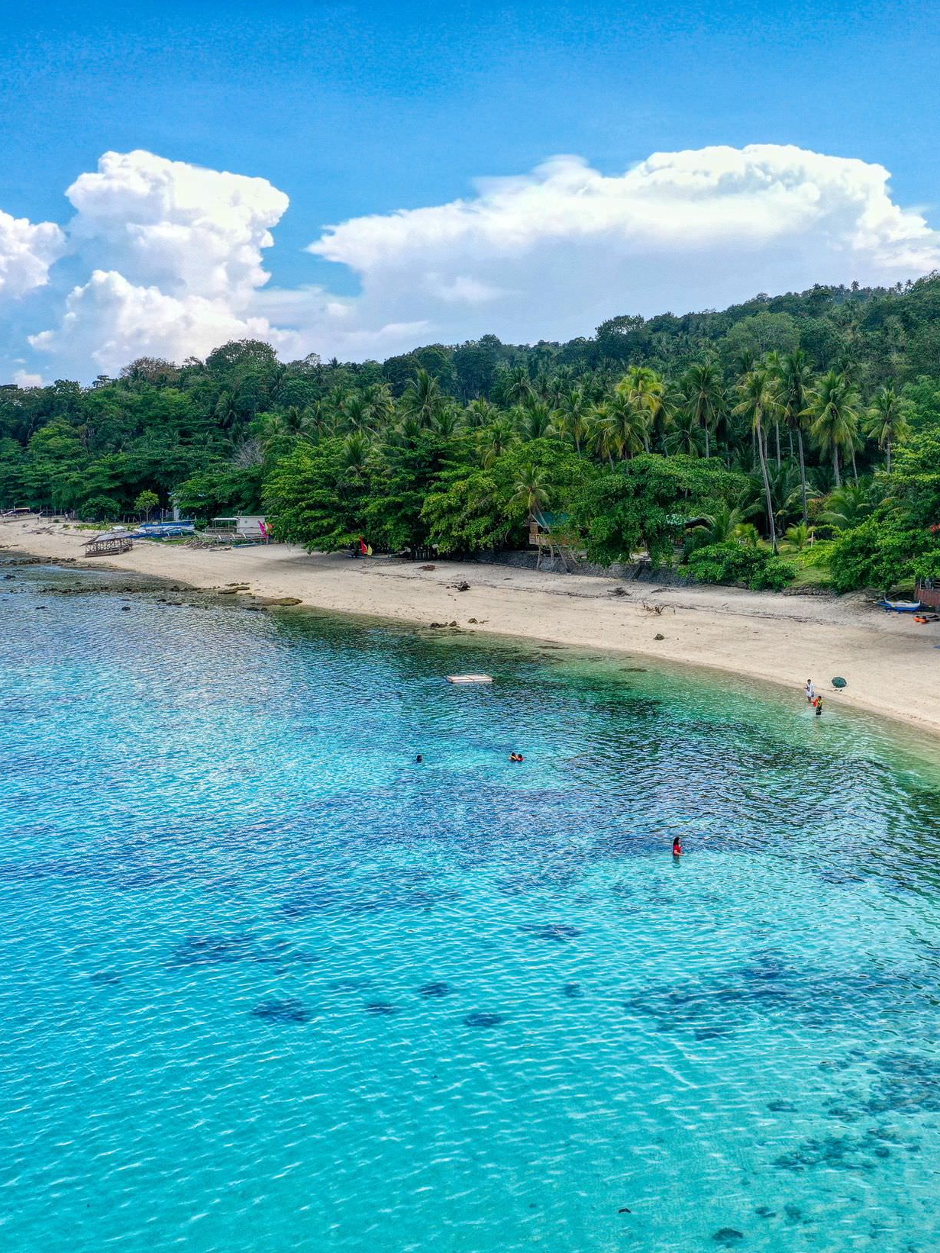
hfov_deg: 34.8
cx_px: 626
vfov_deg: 45.8
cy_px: 635
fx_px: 1485
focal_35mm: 41
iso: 100
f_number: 5.6
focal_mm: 10.26
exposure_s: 1/320
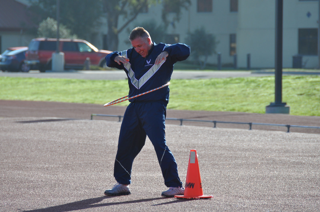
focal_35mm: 358
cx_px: 151
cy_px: 94
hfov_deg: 5.8
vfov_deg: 3.8
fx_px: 3178
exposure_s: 1/640
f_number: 6.3
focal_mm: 200
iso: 200
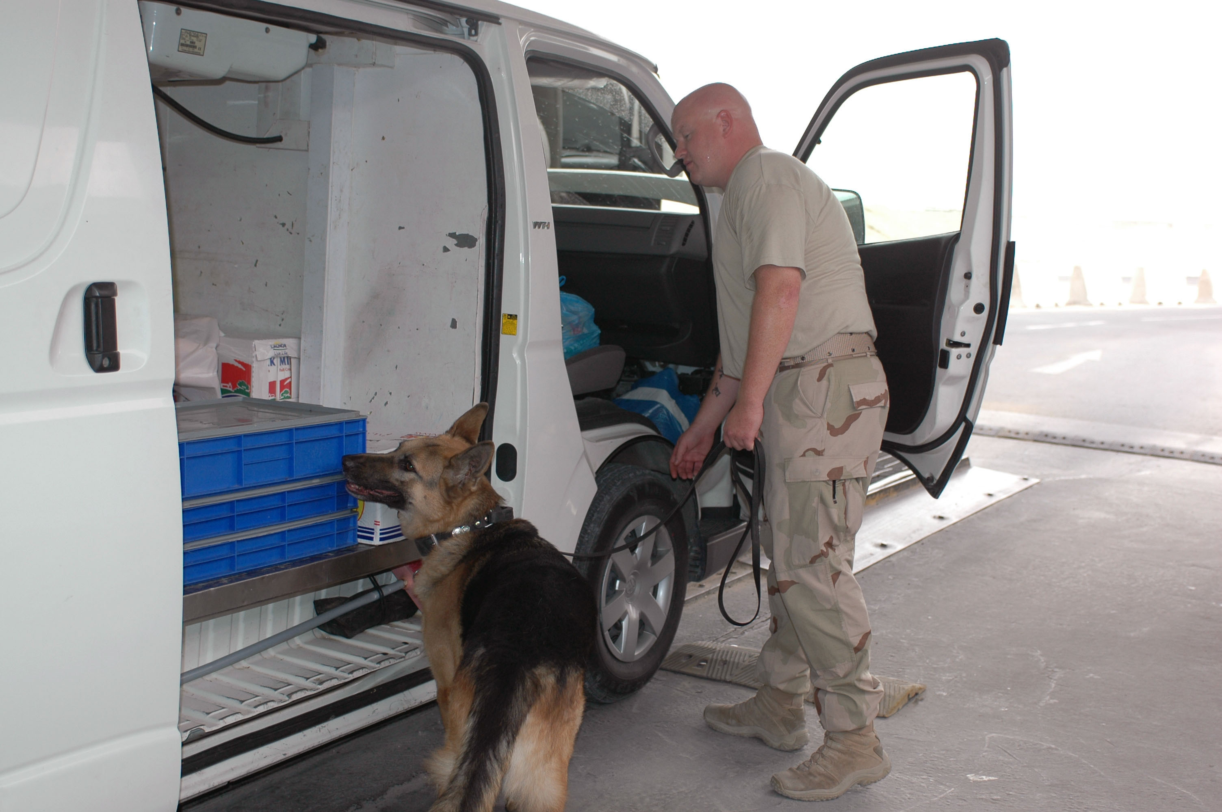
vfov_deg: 31.8
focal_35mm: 42
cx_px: 611
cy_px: 406
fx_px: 1424
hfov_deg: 46.4
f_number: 3.5
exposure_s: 1/500
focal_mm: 28
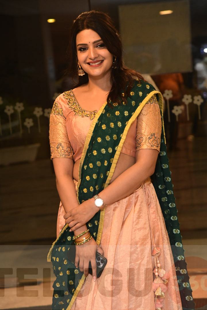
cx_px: 104
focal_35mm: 120
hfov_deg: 11.4
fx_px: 1035
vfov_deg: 17.1
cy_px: 155
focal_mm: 120
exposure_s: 1/125
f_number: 6.3
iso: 3200
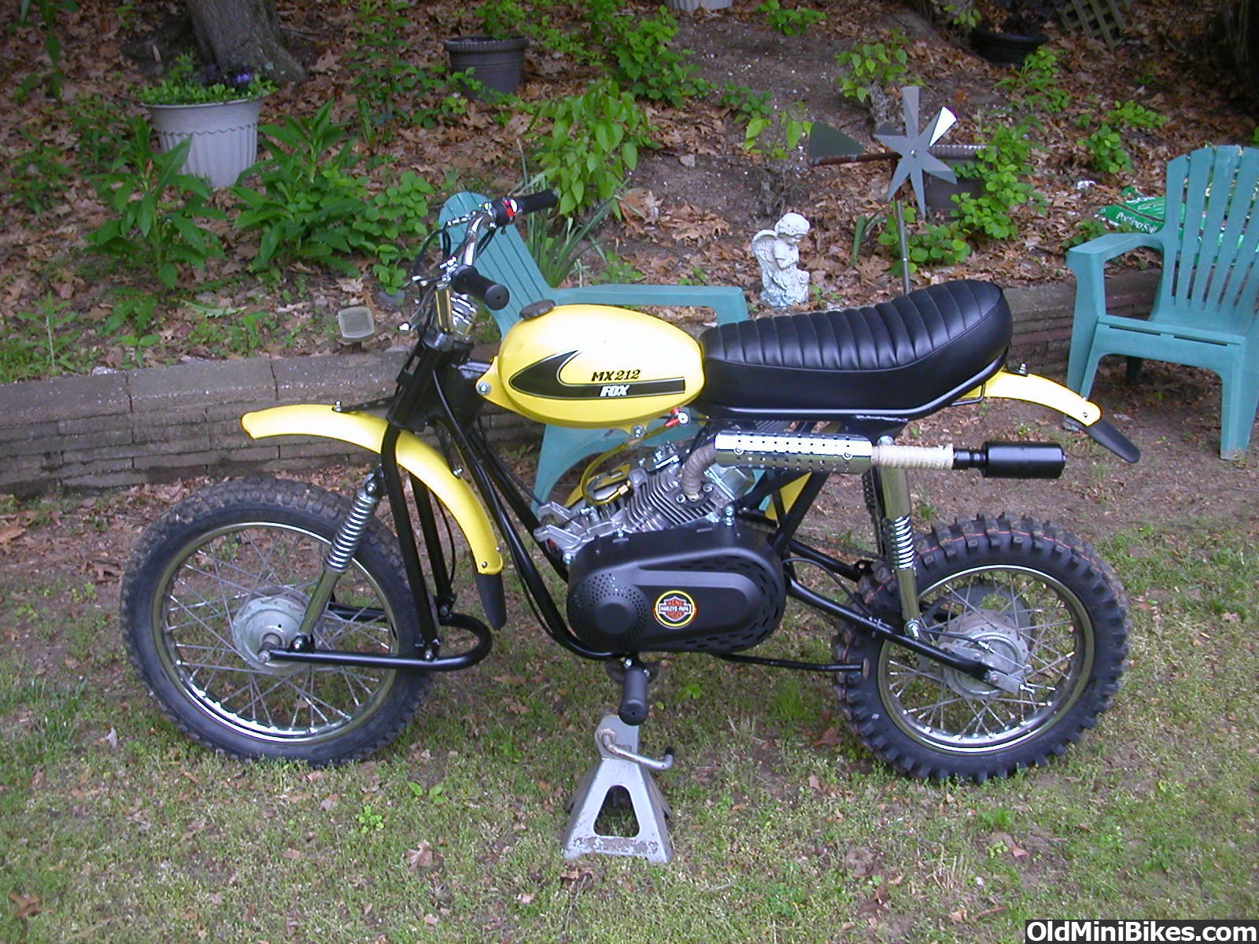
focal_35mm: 37
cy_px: 472
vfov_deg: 38.7
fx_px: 1346
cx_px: 630
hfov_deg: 50.1
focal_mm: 5.6
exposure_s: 1/108
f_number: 2.7
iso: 100
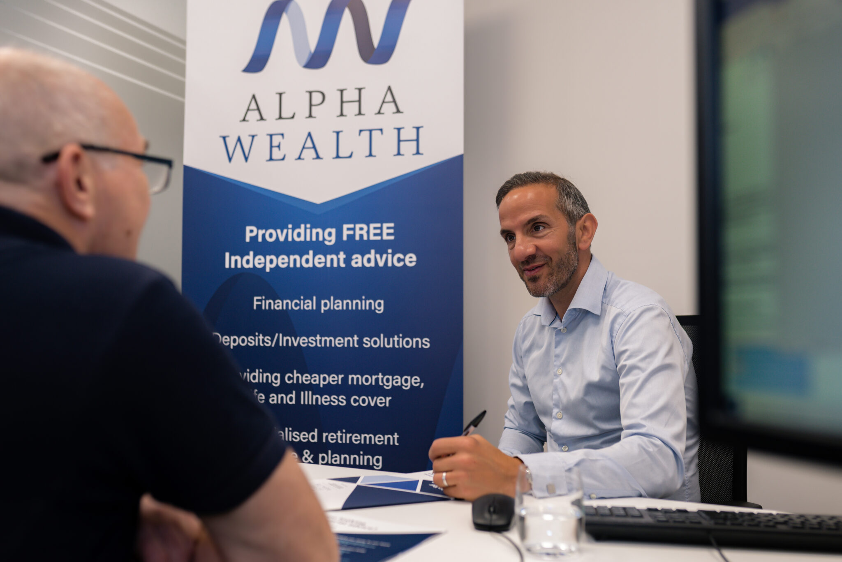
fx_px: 819
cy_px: 281
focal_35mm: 35
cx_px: 421
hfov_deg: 54.4
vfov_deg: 37.9
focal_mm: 35
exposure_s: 1/200
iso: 200
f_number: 2.8
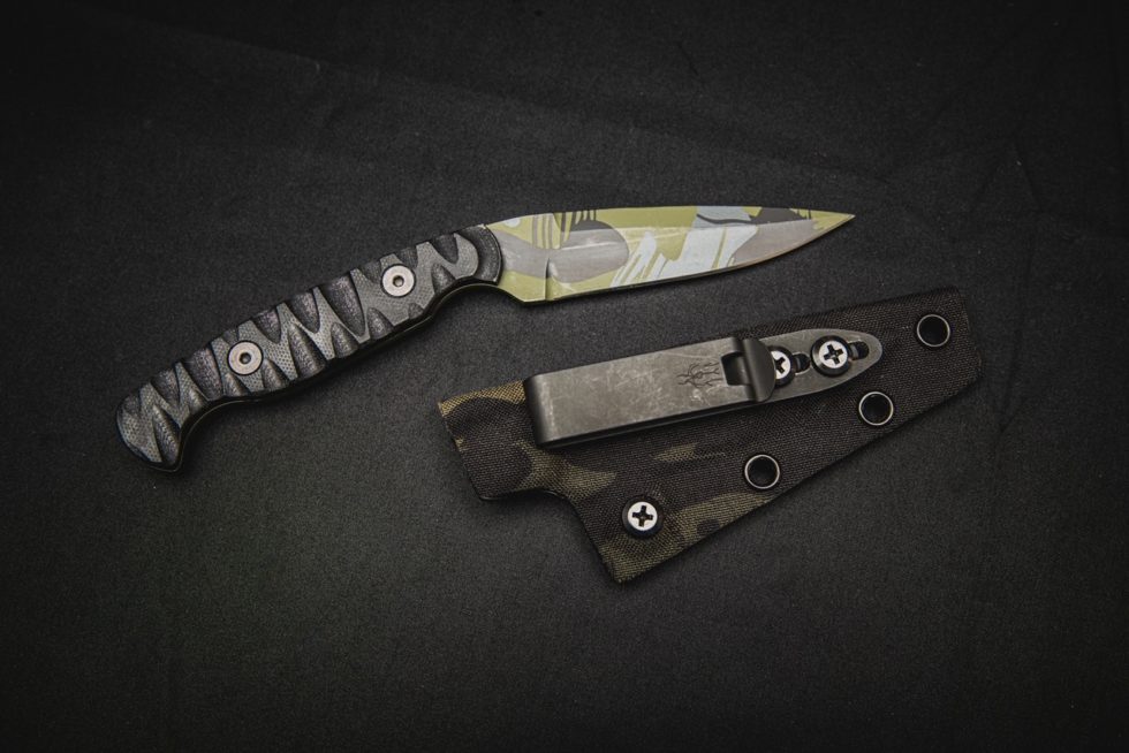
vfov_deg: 33.4
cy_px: 376
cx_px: 564
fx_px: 1255
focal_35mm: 40
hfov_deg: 48.4
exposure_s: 1/100
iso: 160
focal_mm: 40
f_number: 5.6
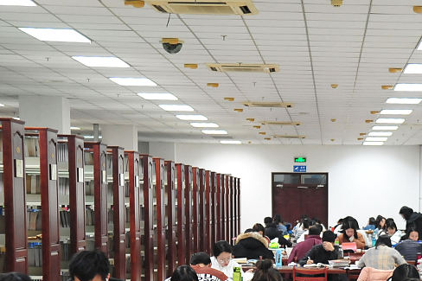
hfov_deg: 16.5
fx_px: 1441
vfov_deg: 11.0
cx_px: 374
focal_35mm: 123
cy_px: 318
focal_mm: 50
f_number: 4.5
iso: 2000
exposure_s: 1/60
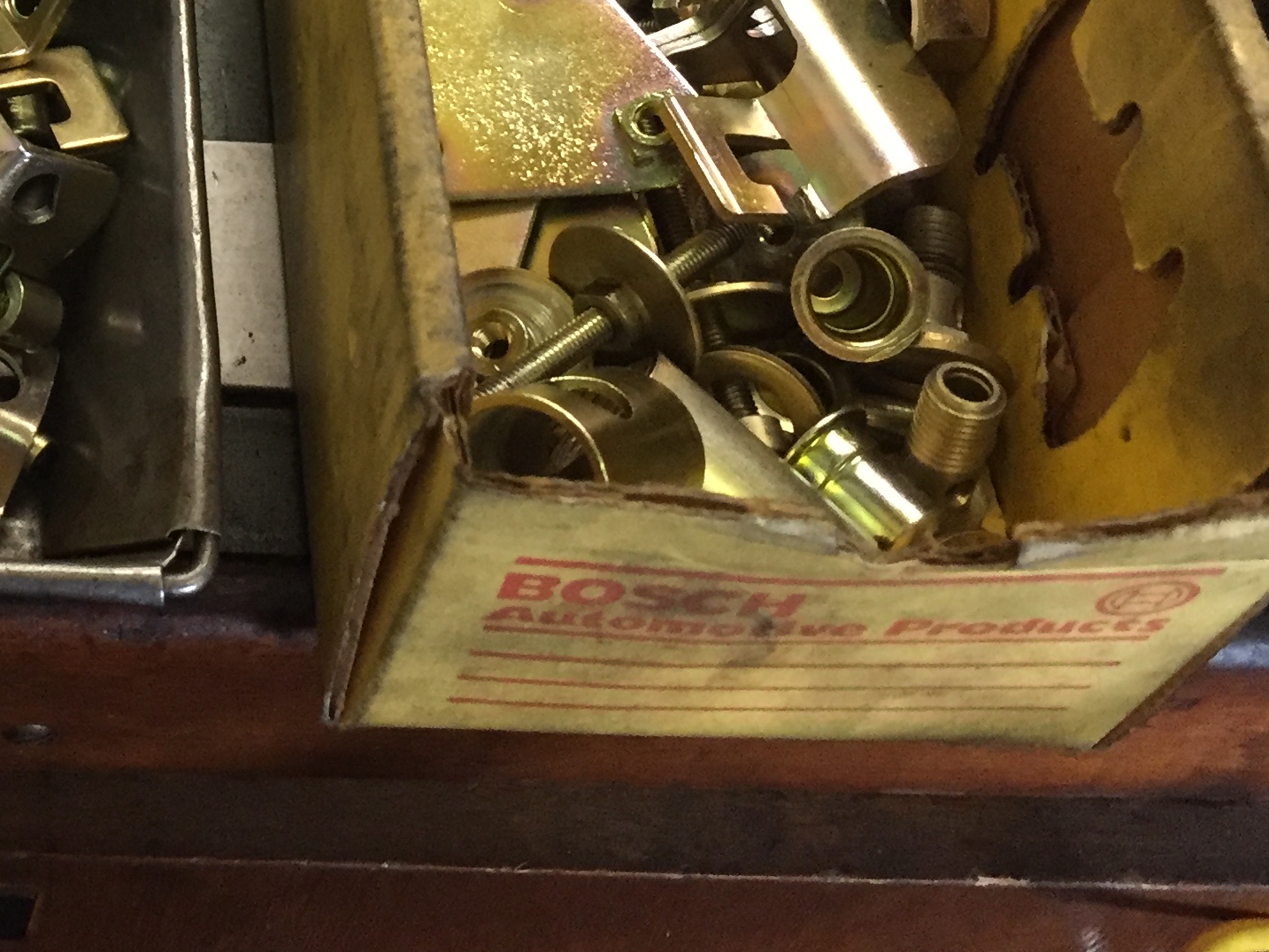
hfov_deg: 27.1
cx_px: -111
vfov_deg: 21.0
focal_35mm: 66
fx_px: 2420
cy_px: -128
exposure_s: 1/30
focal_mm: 4.15
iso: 200
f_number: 2.2
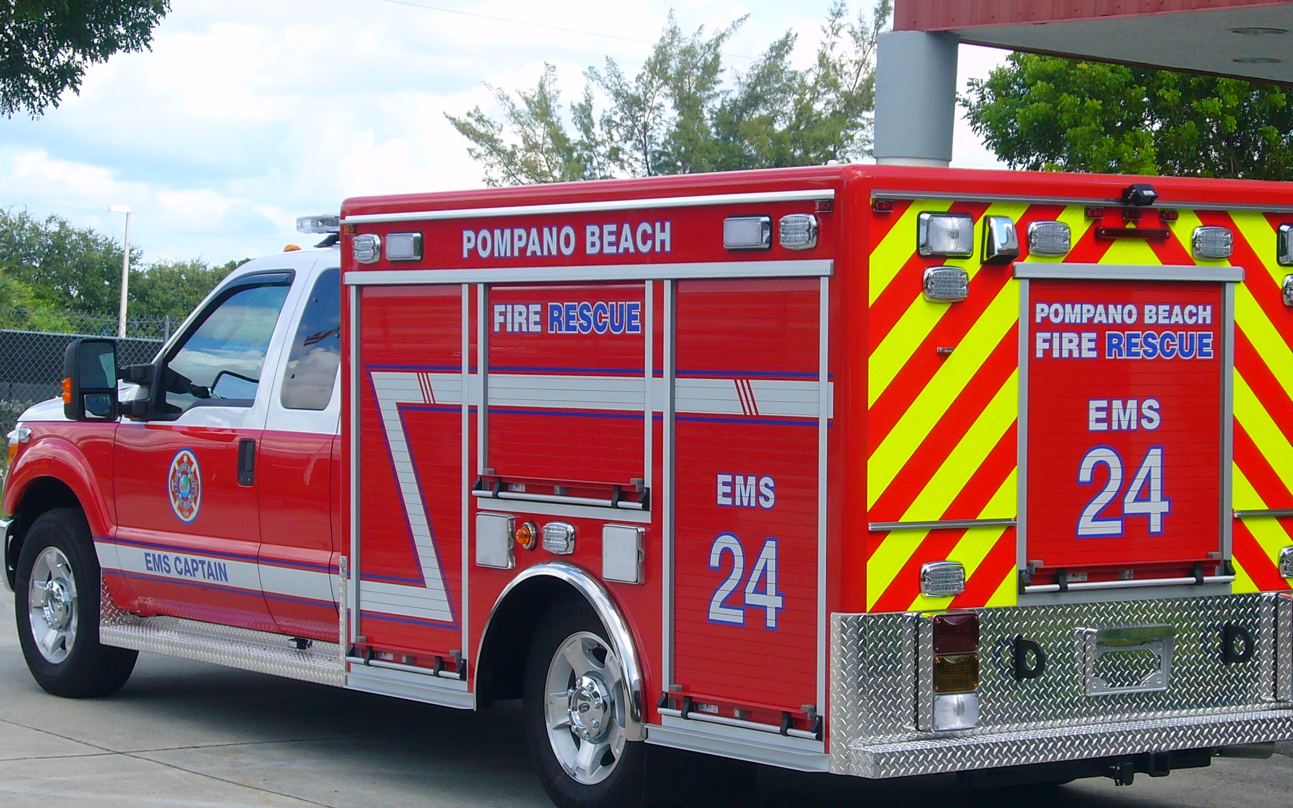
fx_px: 3348
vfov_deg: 13.8
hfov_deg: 21.9
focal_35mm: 95
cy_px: 495
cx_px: 713
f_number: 4.5
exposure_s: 1/250
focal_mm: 12
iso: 80
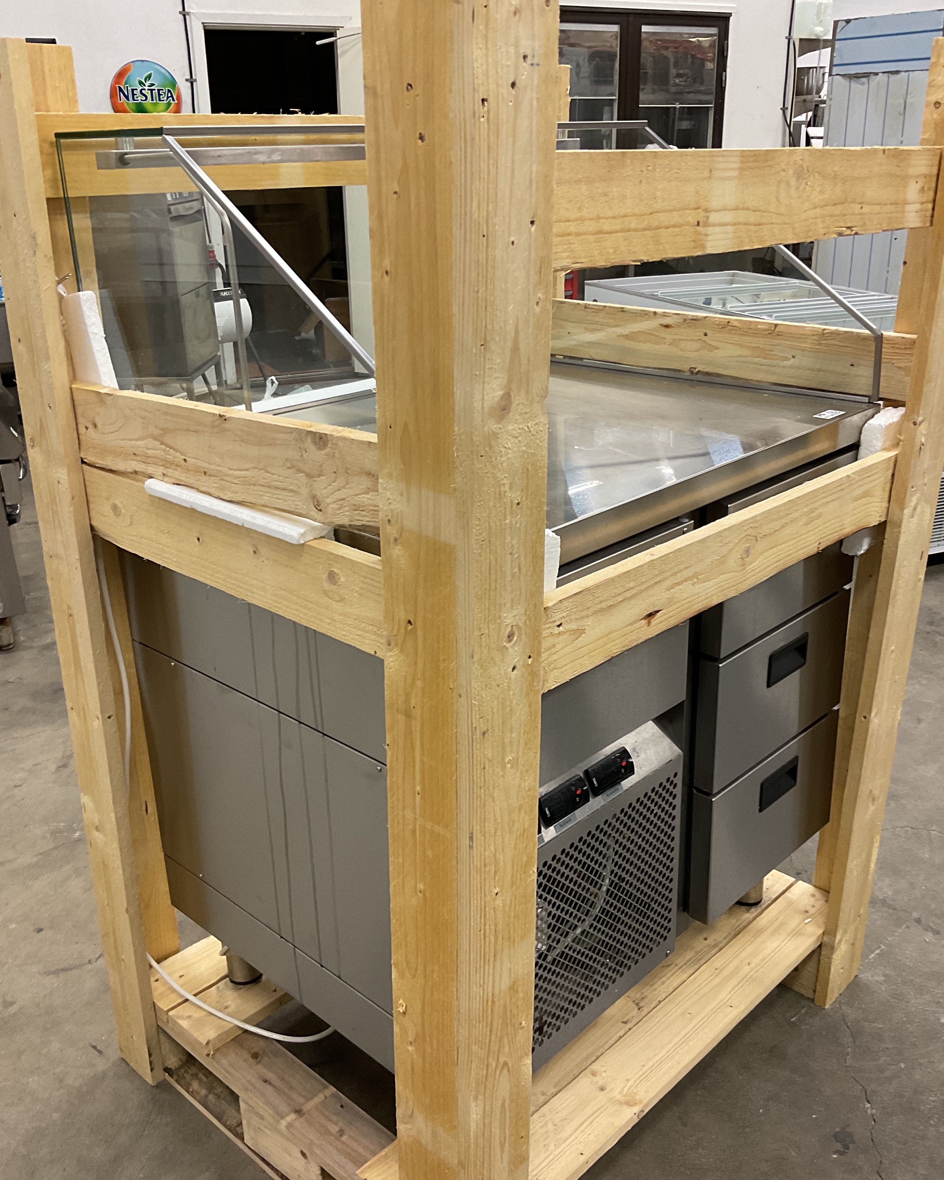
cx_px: 487
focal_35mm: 33
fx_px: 1152
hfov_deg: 44.5
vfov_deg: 54.2
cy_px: 609
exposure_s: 1/50
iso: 80
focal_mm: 3
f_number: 1.8
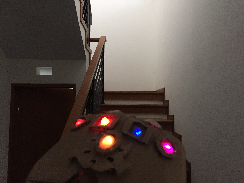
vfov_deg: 48.2
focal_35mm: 29
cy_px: 92
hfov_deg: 61.7
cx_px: 122
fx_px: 204
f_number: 2.2
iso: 250
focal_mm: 4.15
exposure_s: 1/17
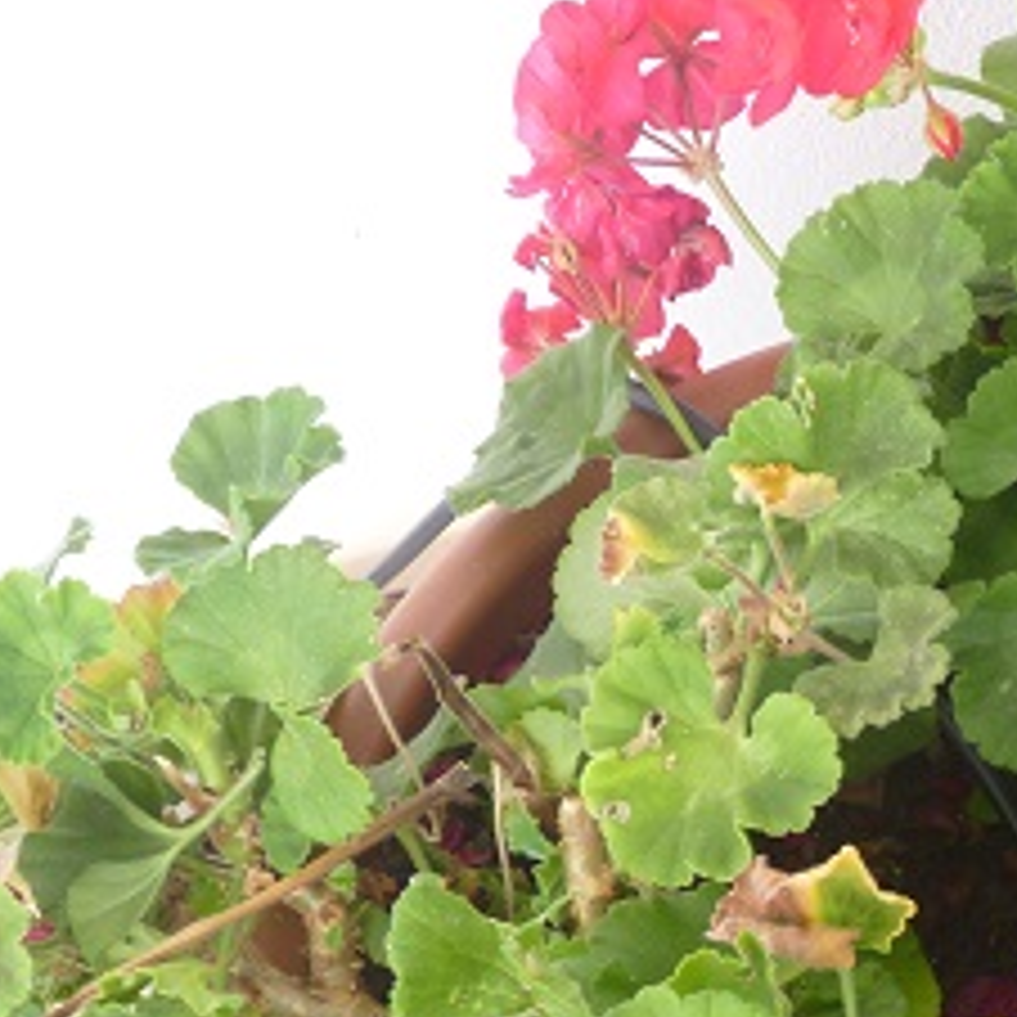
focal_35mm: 91
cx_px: 1094
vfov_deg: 18.0
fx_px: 3025
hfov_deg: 18.4
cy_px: 1251
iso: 80
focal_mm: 5.4
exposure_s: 1/60
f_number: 3
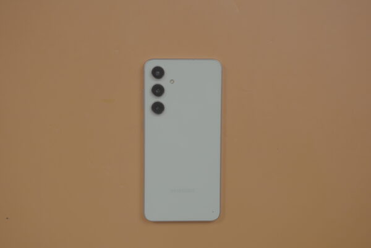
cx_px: 186
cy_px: 124
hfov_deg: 27.0
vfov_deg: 18.2
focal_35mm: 75
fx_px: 773
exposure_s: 1/60
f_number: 4
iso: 800
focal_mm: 75
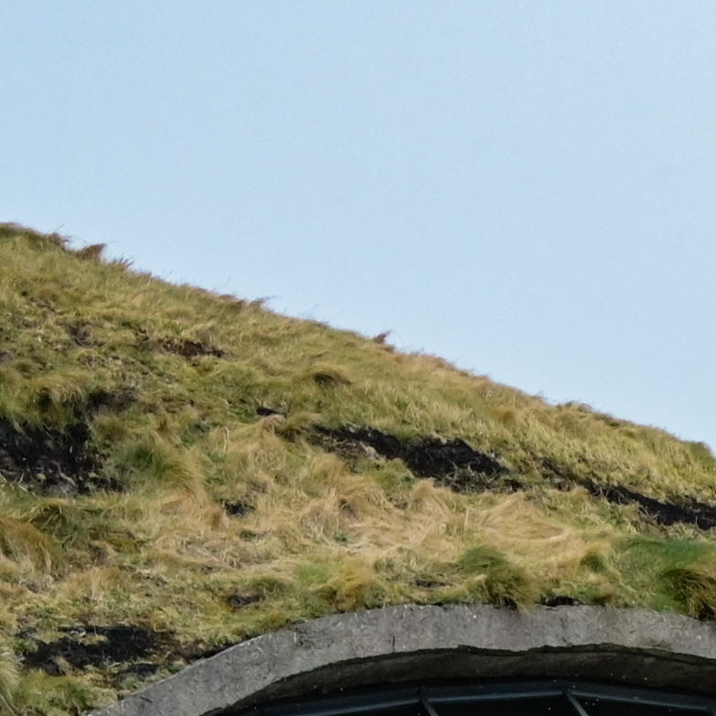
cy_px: 1029
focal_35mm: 141
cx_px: 1170
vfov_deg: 11.9
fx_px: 3300
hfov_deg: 11.7
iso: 640
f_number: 4
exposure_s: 1/8000
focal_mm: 22
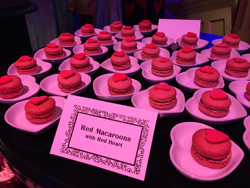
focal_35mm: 29
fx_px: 209
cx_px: 125
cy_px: 94
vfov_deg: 48.2
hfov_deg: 61.7
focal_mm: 4.15
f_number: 2.2
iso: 250
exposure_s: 1/20
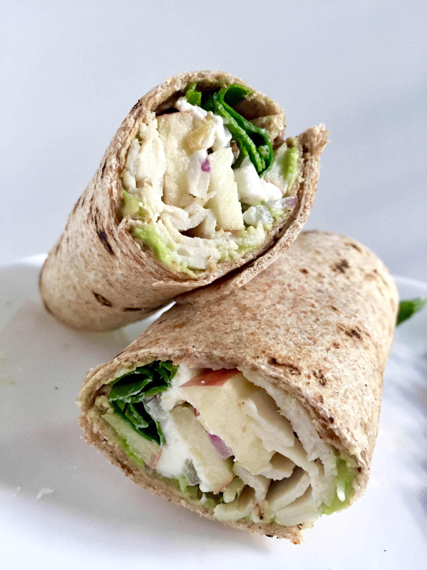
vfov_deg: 61.7
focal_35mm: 29
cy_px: 285
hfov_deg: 48.2
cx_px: 214
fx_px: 477
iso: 160
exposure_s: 1/30
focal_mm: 4.15
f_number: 2.2
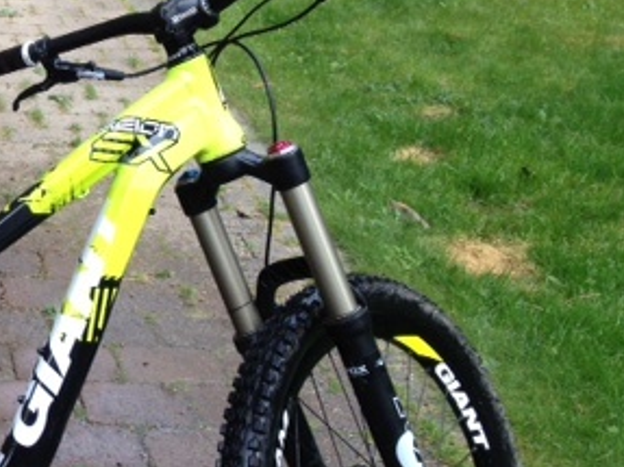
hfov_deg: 23.6
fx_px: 1405
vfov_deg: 18.8
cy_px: 332
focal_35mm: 78
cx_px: -46
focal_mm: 4.28
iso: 80
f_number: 2.4
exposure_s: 1/120
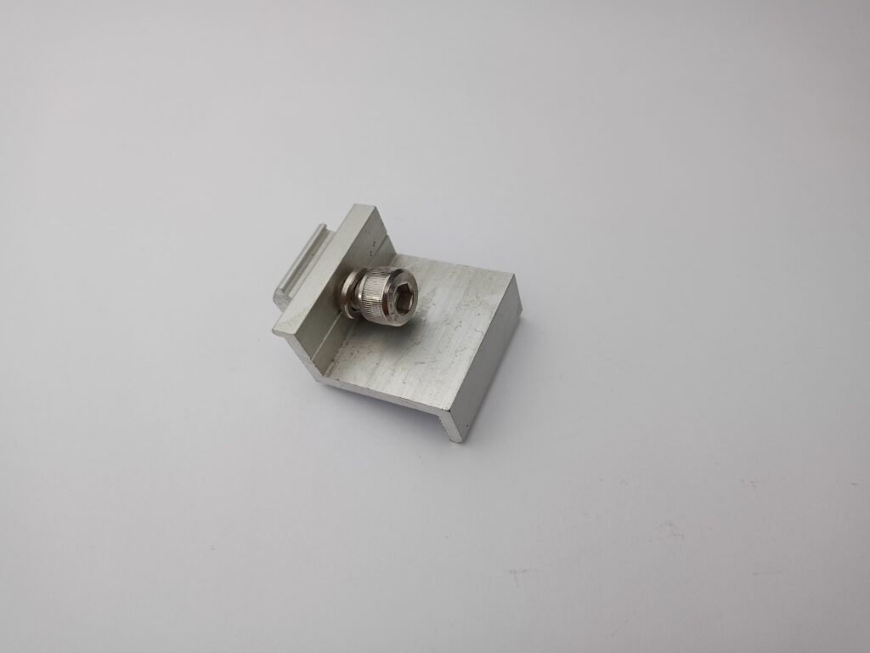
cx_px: 435
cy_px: 326
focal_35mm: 28
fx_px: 704
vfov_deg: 49.7
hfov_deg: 63.4
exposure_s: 1/100
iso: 211
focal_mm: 4.7
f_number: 1.79
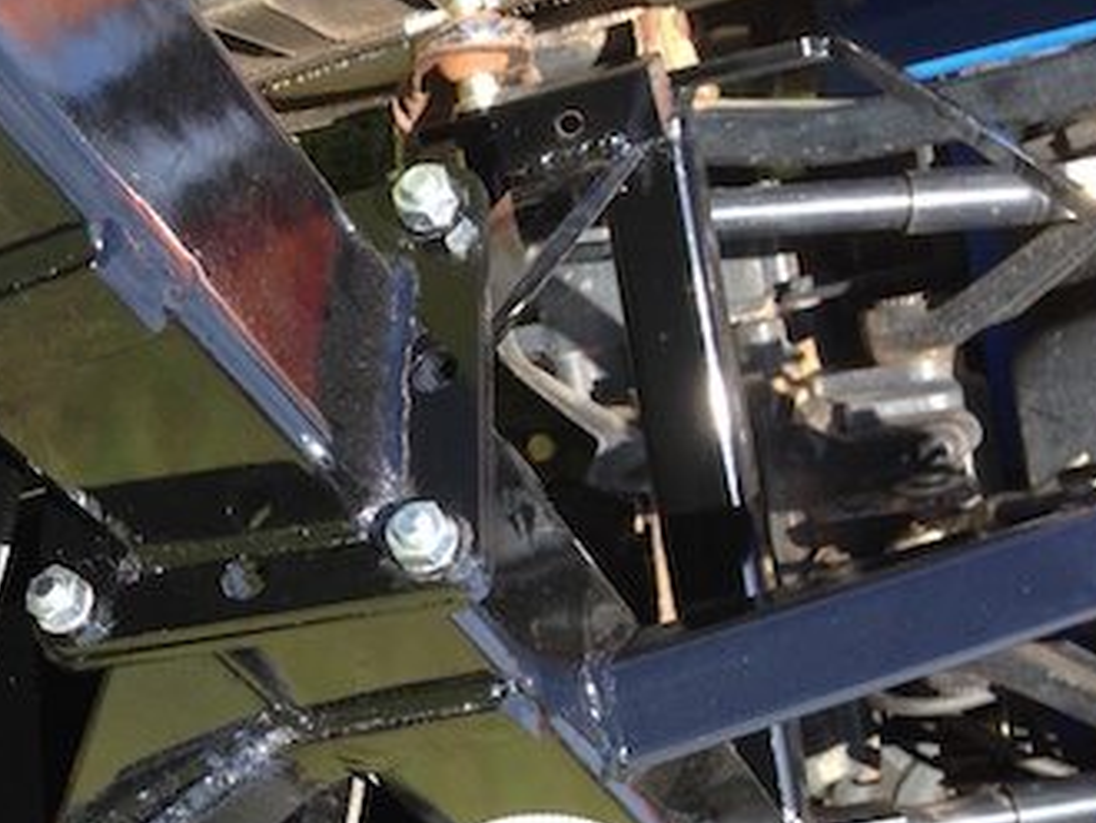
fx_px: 2218
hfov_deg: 26.1
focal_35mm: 70
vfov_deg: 20.8
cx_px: -30
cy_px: 645
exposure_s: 1/374
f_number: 2.4
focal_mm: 4.12
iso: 50
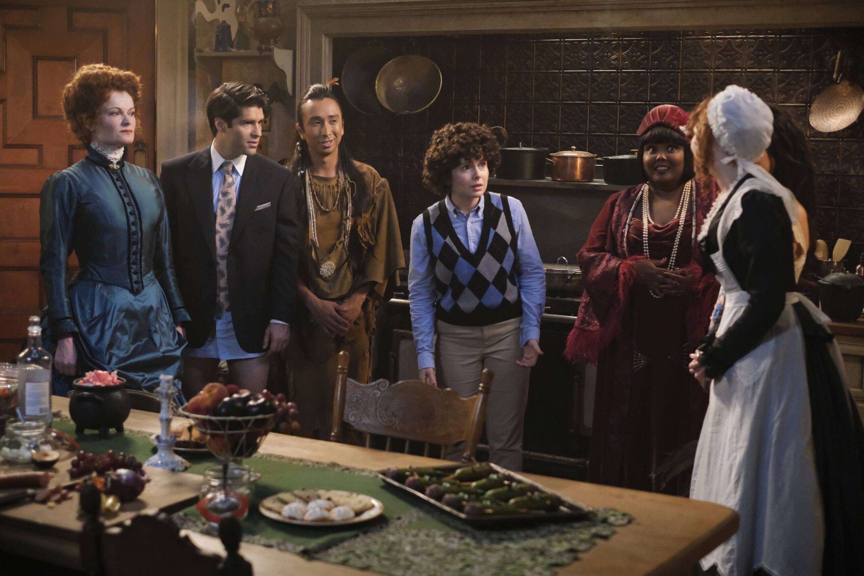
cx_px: 432
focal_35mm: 53
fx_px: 1272
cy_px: 288
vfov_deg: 25.5
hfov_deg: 37.5
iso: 6400
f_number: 2
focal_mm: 35
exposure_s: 1/125
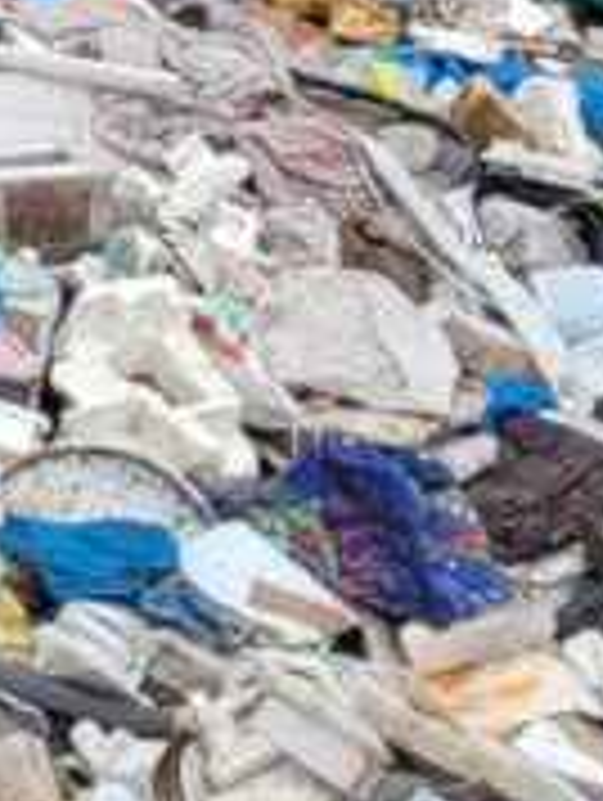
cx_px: -1386
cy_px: -981
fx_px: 5190
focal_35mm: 224
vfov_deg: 8.2
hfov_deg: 6.0
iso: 40
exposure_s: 1/926
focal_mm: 5.4
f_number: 1.8
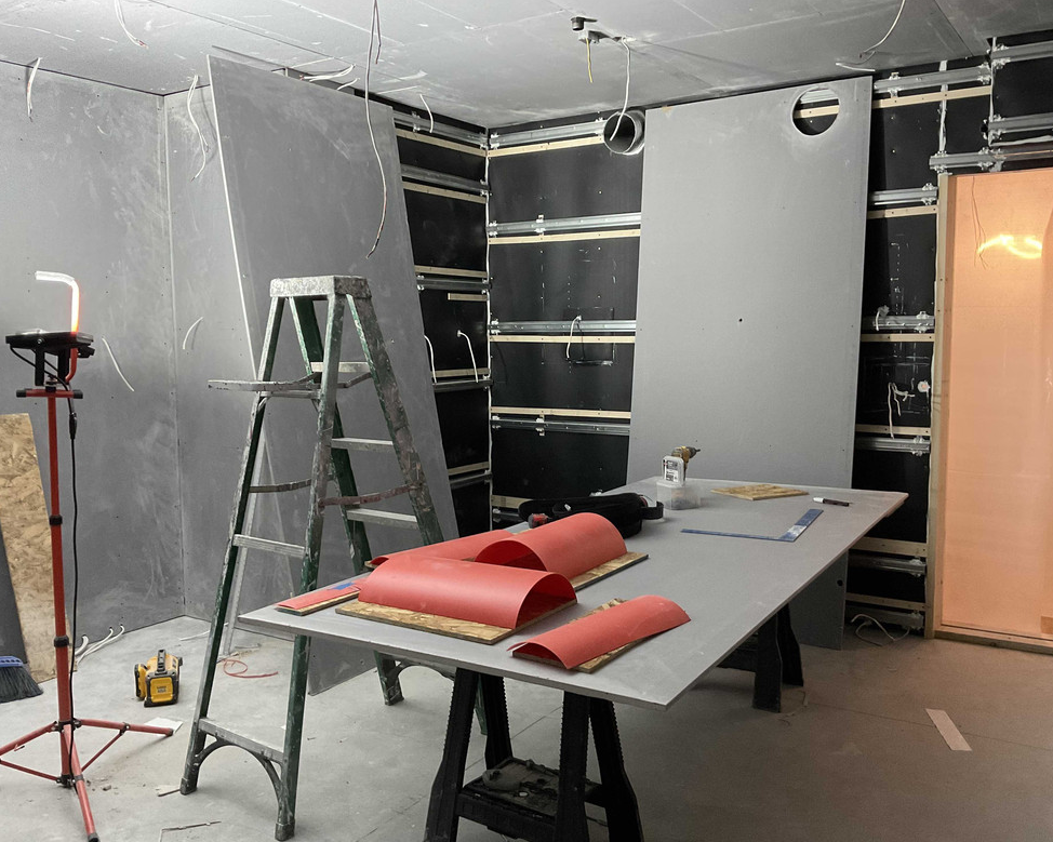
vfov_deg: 47.1
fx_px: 966
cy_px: 418
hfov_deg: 57.2
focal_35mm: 31
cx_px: 530
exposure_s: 1/60
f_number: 1.8
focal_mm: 3
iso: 200
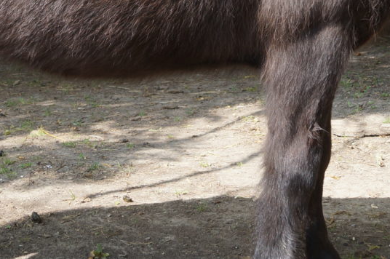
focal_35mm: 86
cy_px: 56
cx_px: 220
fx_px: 931
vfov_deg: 15.8
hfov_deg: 23.7
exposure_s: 1/160
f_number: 6.3
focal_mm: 20
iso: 100
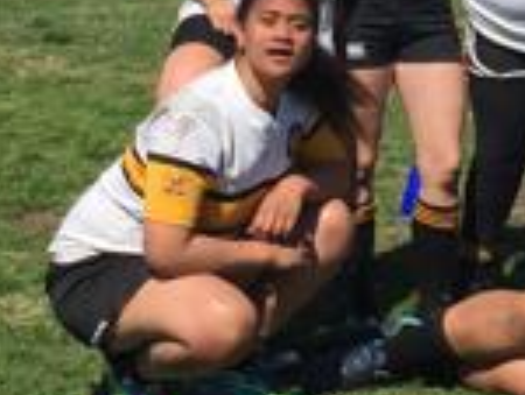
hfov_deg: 17.3
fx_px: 1610
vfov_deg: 13.5
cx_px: 693
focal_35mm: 106
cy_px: -119
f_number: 2.2
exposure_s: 1/3049
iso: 32
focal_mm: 4.15
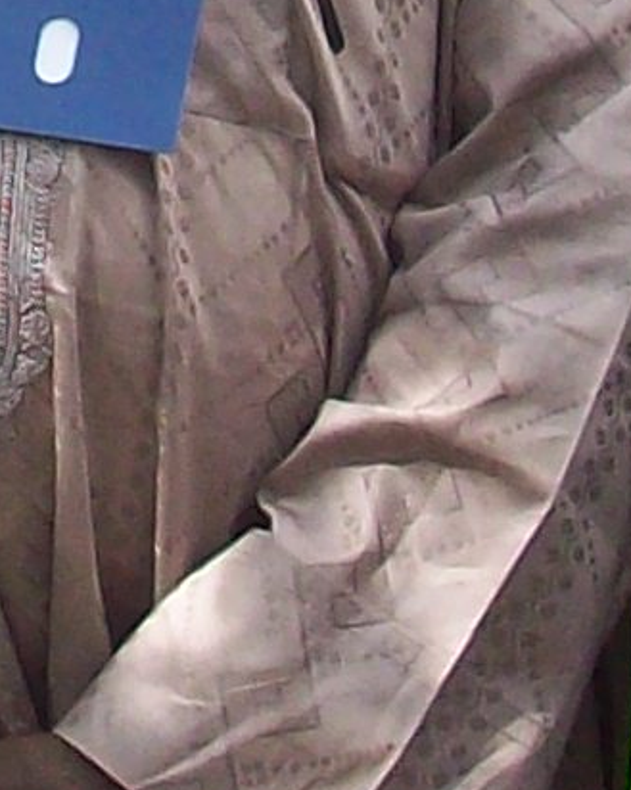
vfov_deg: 7.1
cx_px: -188
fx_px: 6263
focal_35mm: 268
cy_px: -516
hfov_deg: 5.7
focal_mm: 6.2
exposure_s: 1/156
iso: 80
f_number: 2.8
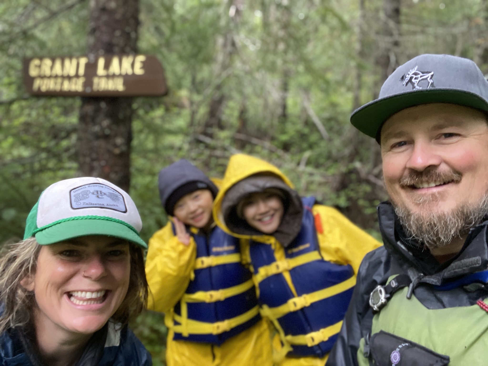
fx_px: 423
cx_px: 244
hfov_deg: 60.0
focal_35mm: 30
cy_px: 183
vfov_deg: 46.8
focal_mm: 2.71
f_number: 2.2
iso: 400
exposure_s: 1/40
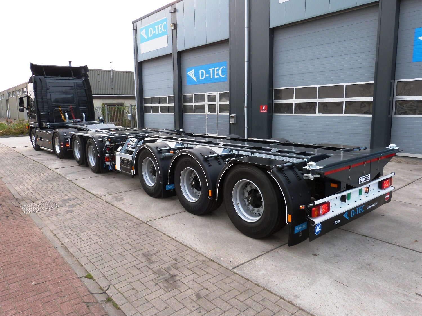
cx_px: 211
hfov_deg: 69.4
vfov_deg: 54.9
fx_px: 305
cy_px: 158
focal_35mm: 25
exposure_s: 1/125
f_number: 3.6
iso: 100
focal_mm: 4.5
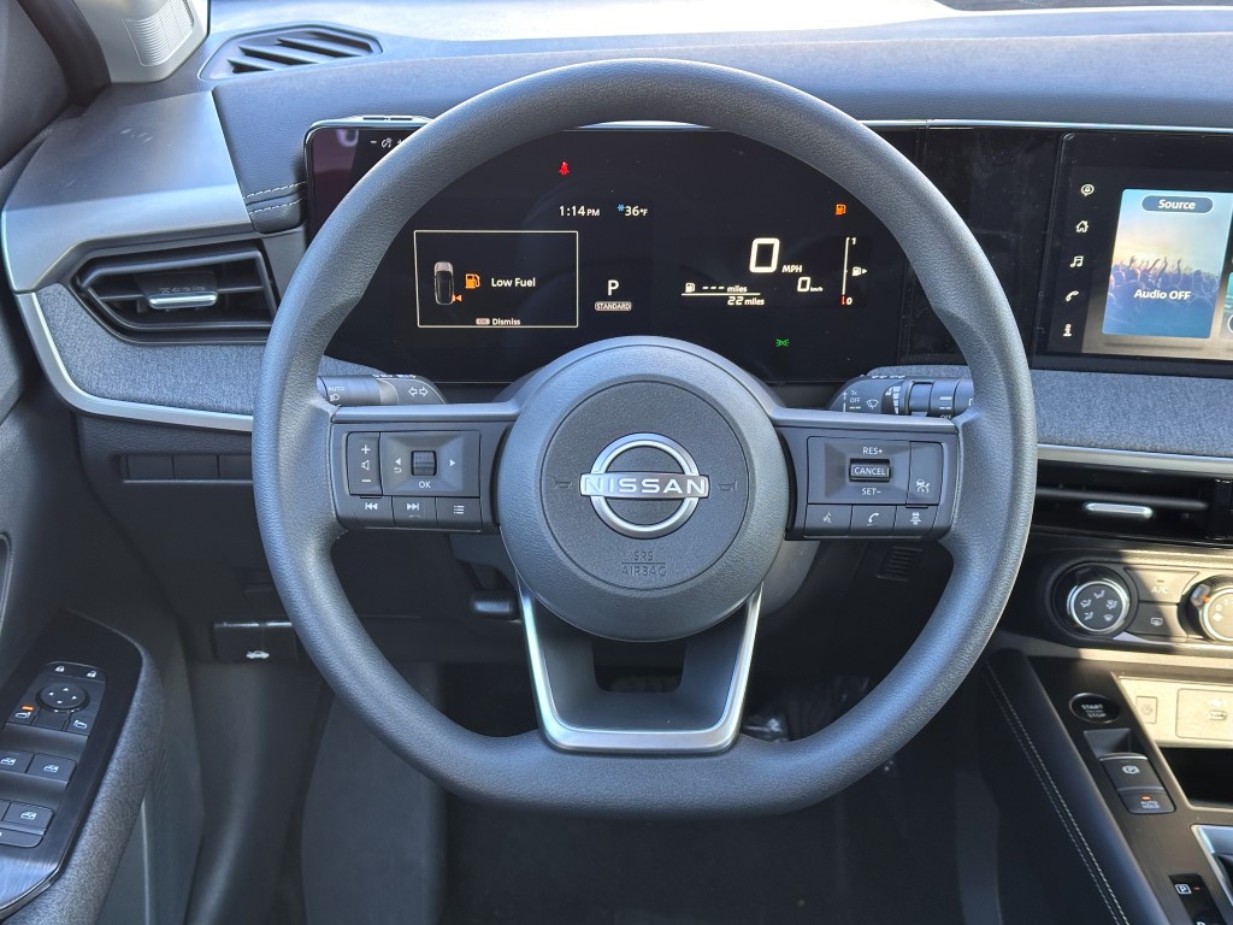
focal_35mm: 48
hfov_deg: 39.7
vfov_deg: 30.3
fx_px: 1710
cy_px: 462
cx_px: 616
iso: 100
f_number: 1.78
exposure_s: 1/60
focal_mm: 6.86
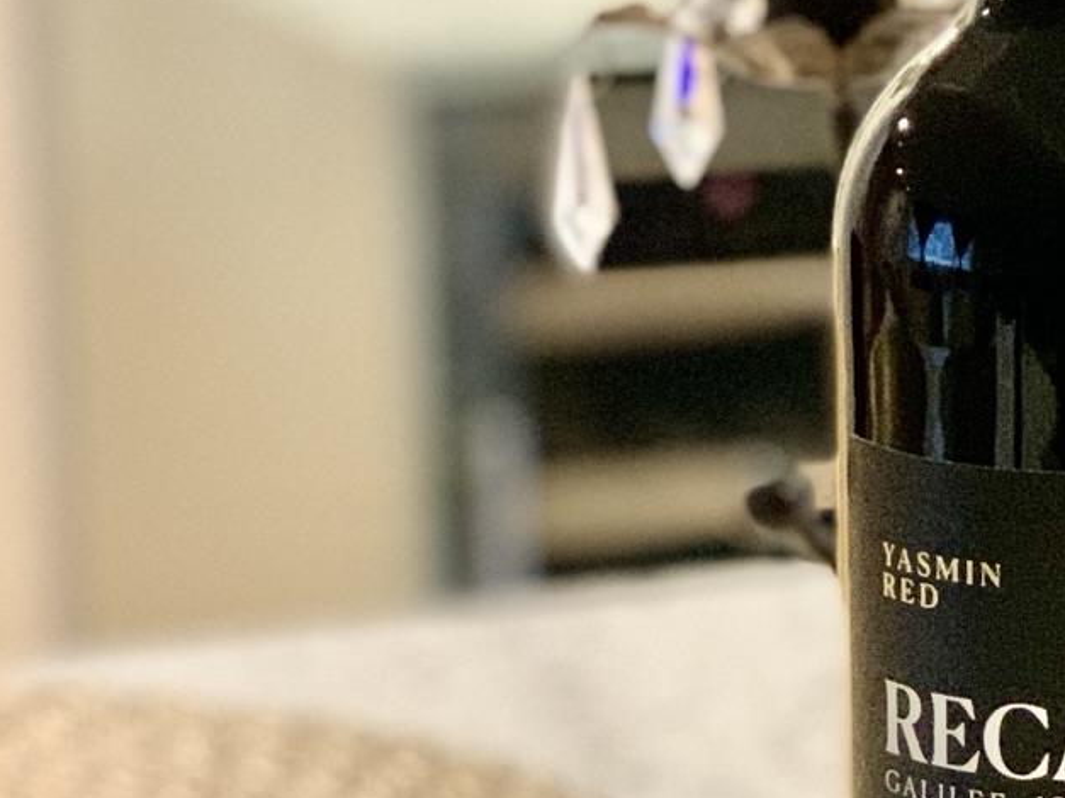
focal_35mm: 166
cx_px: 1410
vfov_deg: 8.9
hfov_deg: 11.6
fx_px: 5106
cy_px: 421
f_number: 2.4
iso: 320
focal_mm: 6
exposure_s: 1/40
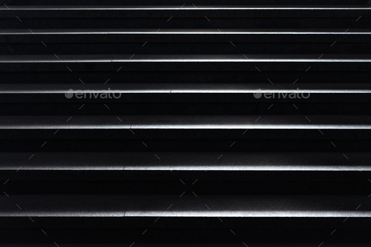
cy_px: 124
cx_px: 186
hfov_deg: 28.8
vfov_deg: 19.5
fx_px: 722
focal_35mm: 70
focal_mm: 70
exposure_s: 1/400
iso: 125
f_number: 4.5
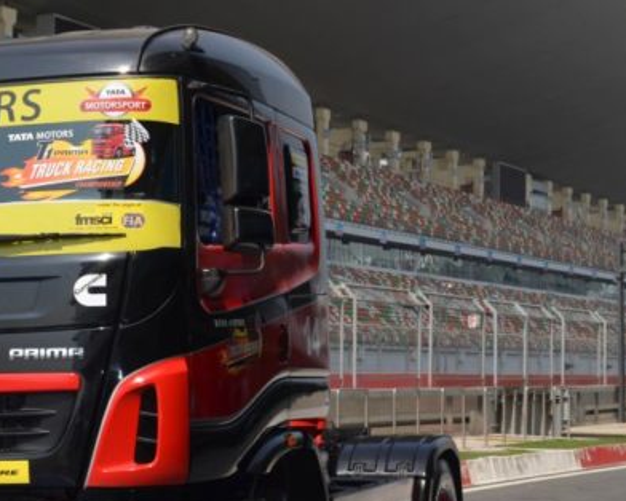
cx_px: 267
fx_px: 1594
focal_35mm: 86
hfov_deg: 22.2
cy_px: 346
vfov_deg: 17.8
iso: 100
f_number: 9
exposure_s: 1/200
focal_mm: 30
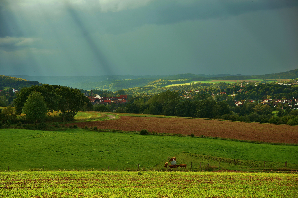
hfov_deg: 20.4
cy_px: 99
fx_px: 828
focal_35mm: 100
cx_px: 149
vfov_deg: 13.7
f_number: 6.3
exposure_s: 1/30
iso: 100
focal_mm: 100
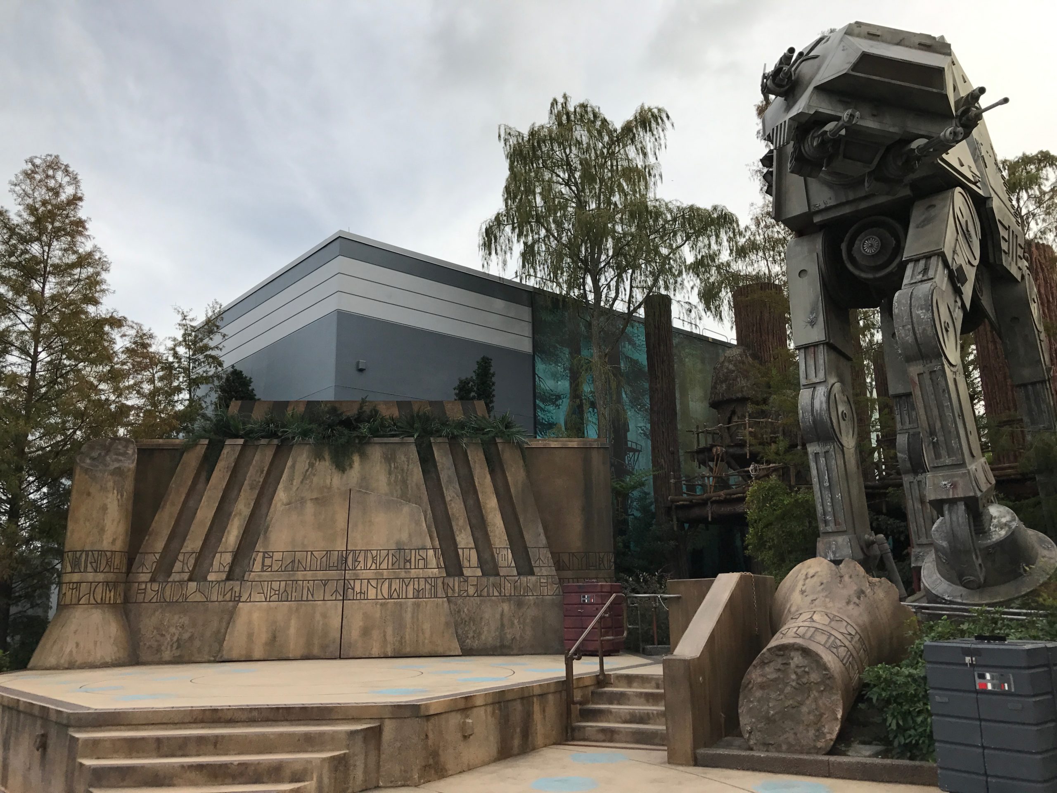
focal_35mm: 28
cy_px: 396
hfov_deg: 63.4
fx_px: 855
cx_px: 528
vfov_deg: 49.7
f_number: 1.8
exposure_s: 1/1350
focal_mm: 3.99
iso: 20
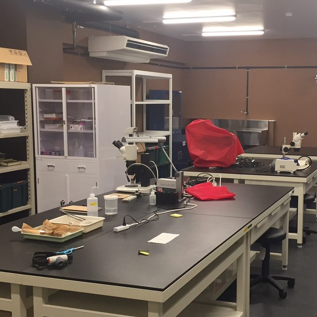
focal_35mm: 51
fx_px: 528
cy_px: 172
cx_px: 226
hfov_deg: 32.9
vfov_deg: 33.4
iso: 40
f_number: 2.2
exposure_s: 1/30
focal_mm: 4.15
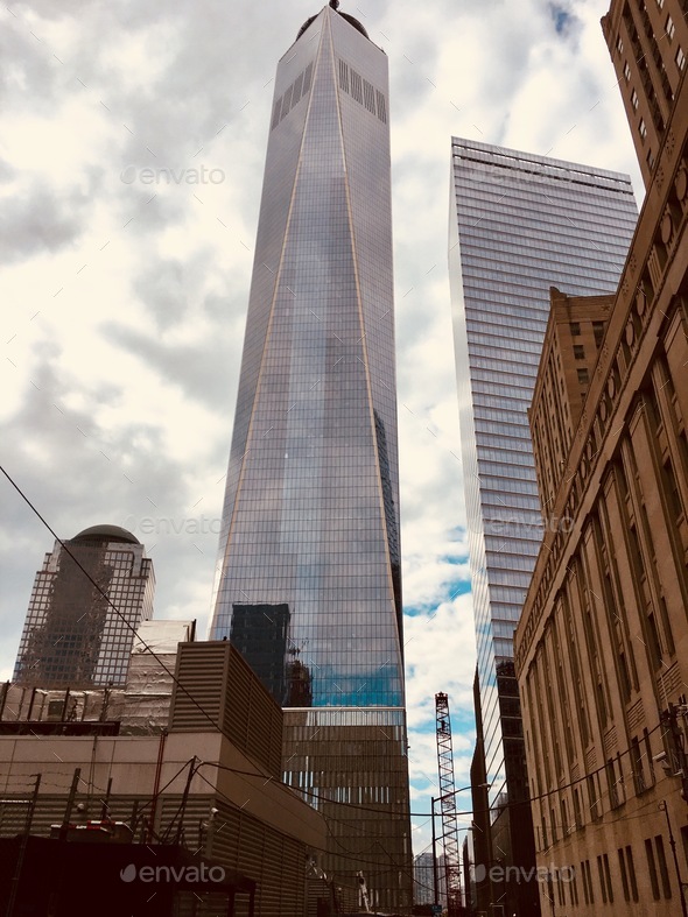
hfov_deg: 48.2
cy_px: 458
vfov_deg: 61.7
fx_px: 769
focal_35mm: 29
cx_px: 344
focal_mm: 4.15
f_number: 2.2
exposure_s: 1/2481
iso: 25
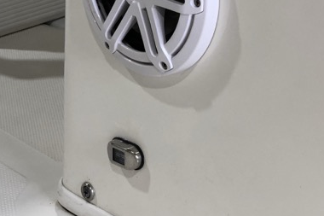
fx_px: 1026
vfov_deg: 11.8
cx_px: 142
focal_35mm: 114
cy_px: -25
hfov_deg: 17.9
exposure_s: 1/60
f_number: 2.4
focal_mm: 6
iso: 25
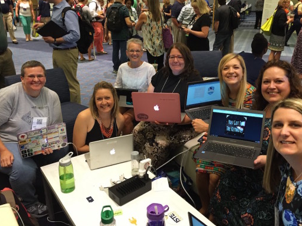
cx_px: 164
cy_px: 103
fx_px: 288
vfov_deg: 42.9
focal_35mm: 33
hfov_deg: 55.3
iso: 250
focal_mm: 4.15
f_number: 2.2
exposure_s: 1/30
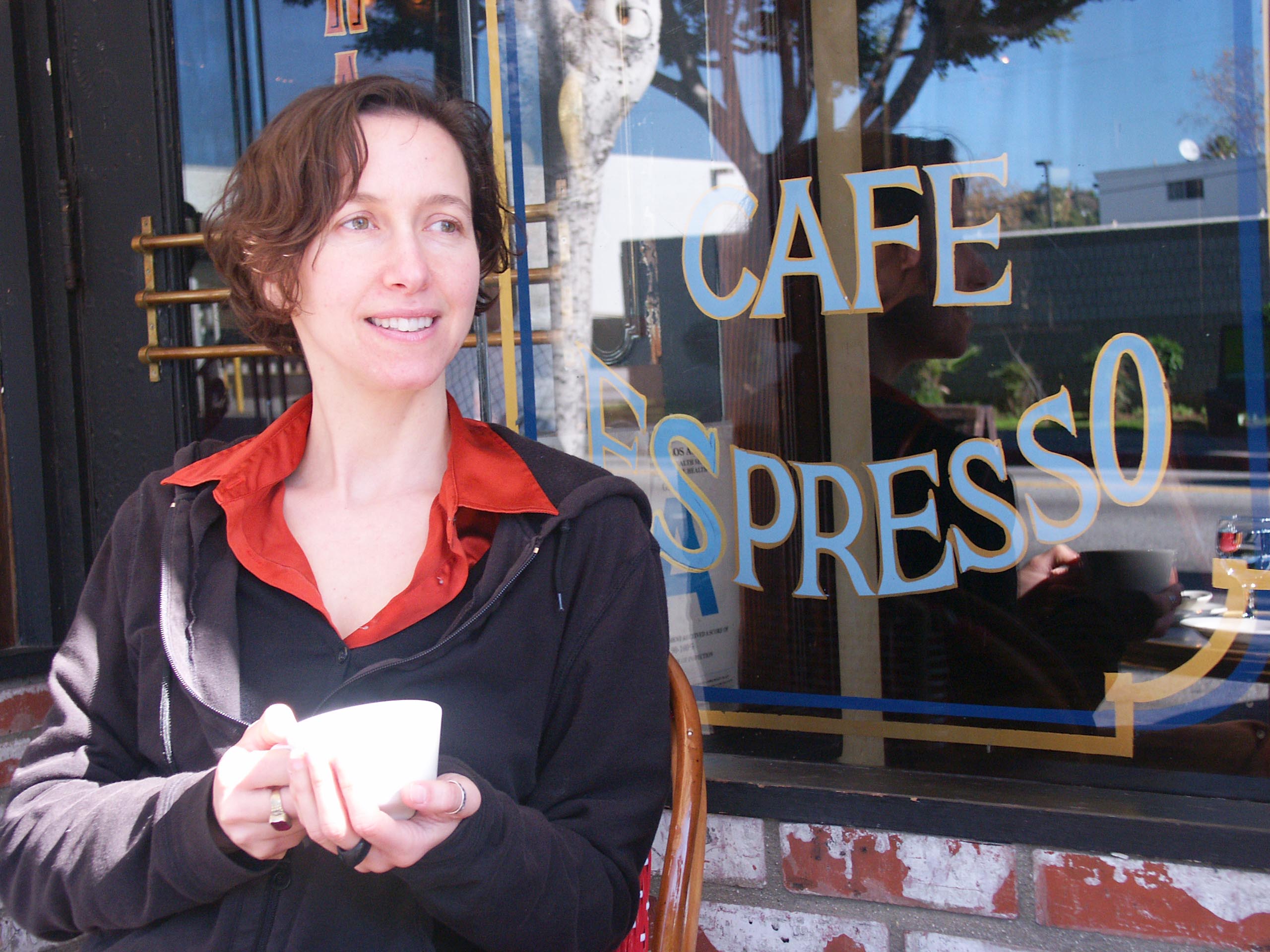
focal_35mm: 64
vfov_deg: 22.9
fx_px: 2348
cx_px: 635
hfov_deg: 30.3
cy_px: 476
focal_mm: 15.9
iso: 125
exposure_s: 1/60
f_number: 3.5
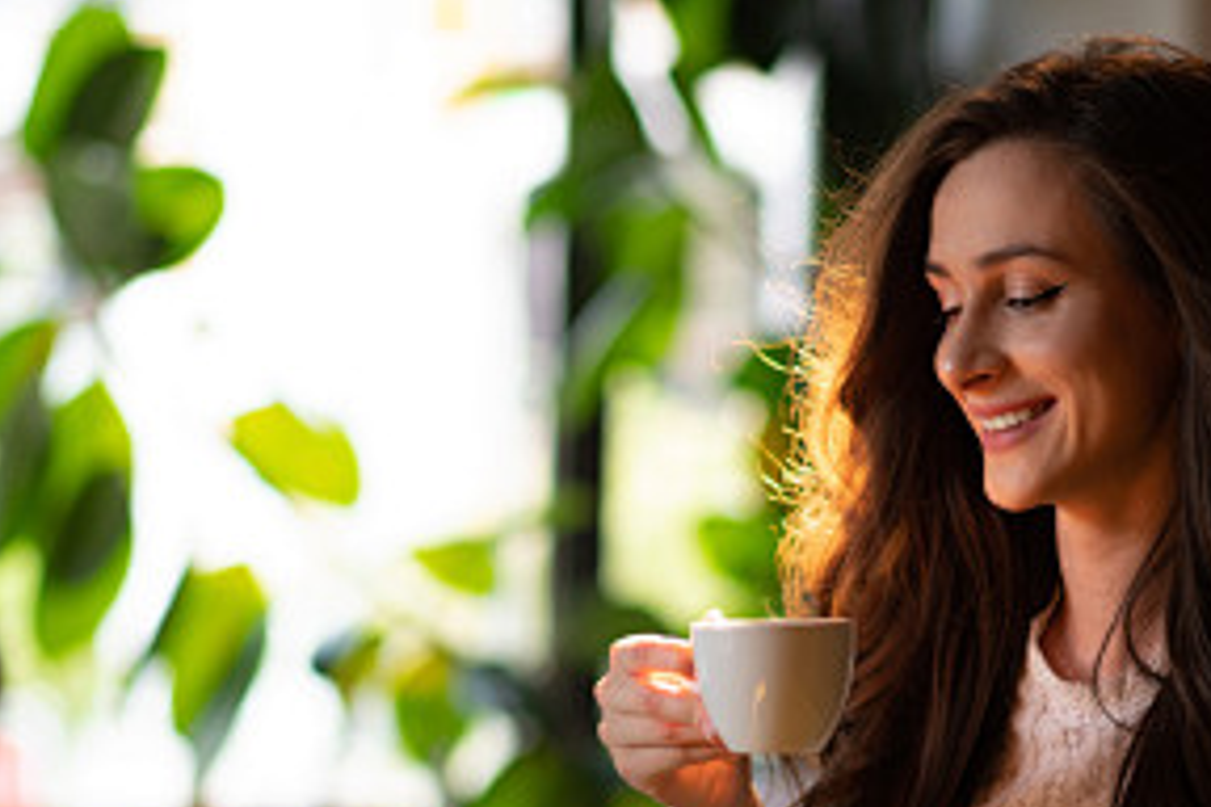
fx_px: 6525
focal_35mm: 194
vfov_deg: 7.1
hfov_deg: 10.6
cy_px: 715
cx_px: 702
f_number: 1.8
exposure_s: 1/125
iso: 400
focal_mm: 85
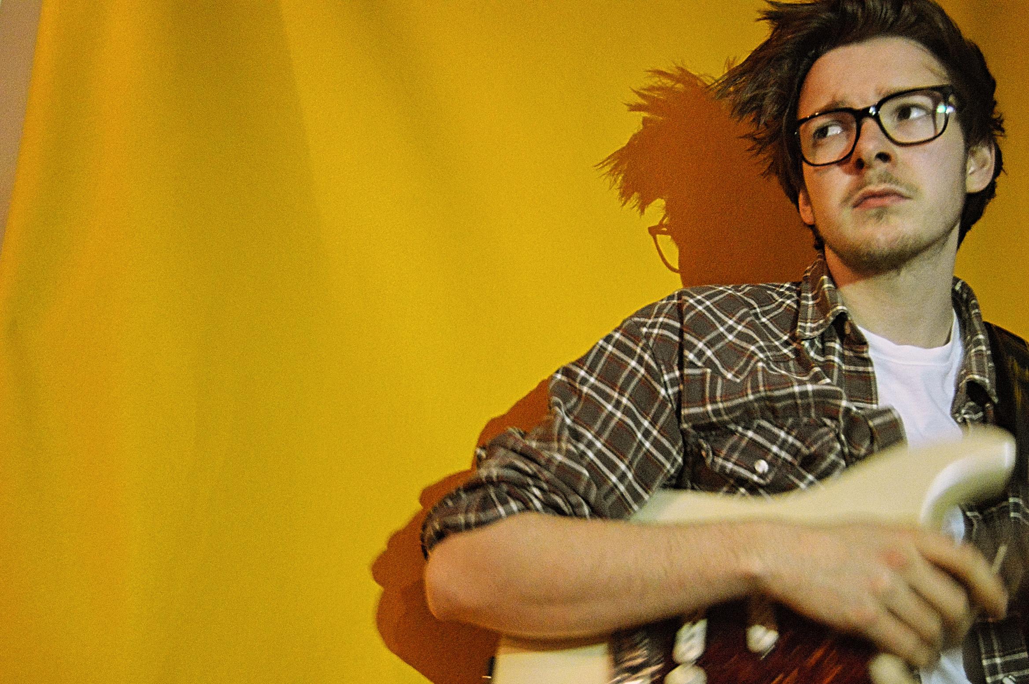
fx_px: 1200
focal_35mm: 42
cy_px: 342
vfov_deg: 31.8
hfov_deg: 46.4
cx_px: 514
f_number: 4
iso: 3200
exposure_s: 1/15
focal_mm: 28
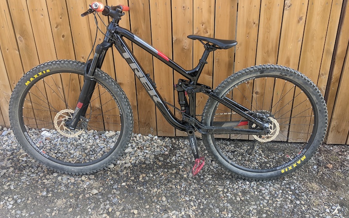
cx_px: 174
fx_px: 276
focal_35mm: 29
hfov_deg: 64.7
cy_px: 102
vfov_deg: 43.1
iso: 52
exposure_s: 1/305
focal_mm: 4.38
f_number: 1.73
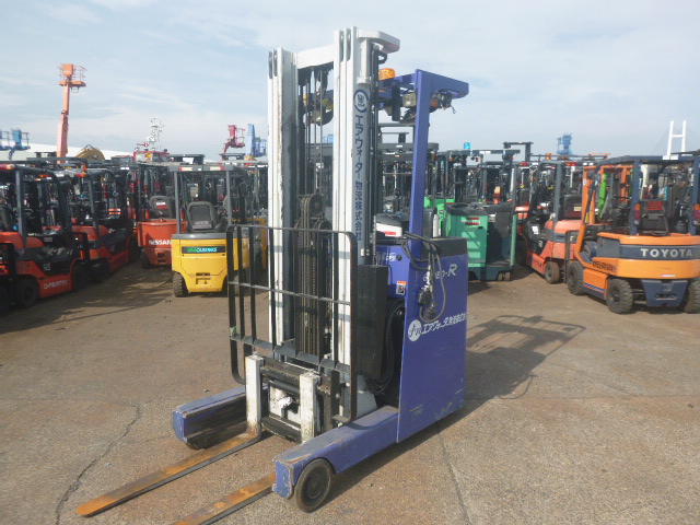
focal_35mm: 25
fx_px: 506
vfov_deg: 54.9
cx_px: 350
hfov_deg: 69.4
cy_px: 262
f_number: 3.9
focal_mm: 4.5
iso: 100
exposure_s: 1/500
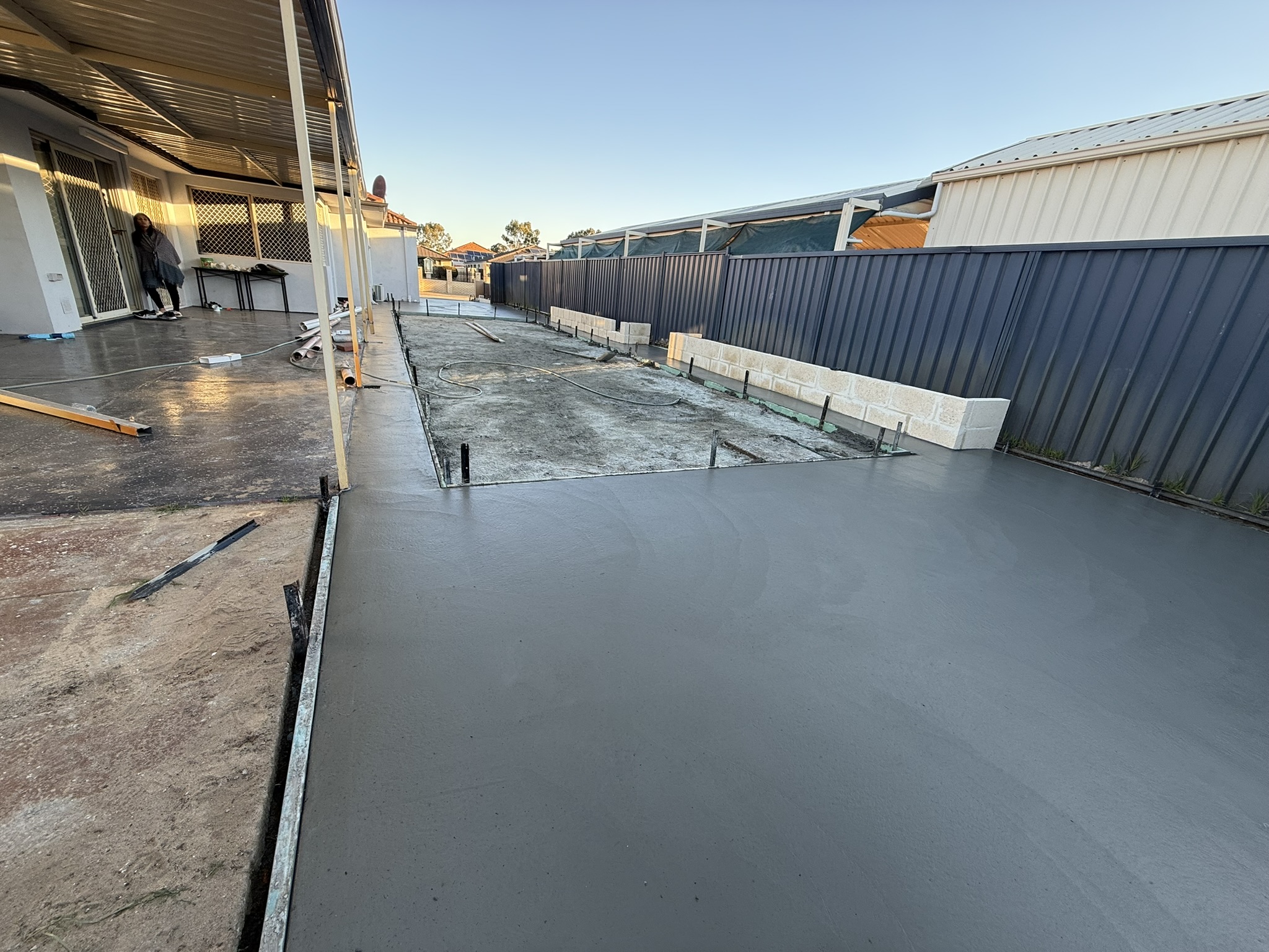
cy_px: 476
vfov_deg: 85.7
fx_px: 513
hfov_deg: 102.1
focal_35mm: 14
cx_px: 634
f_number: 2.2
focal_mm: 2.22
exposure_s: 1/110
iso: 50
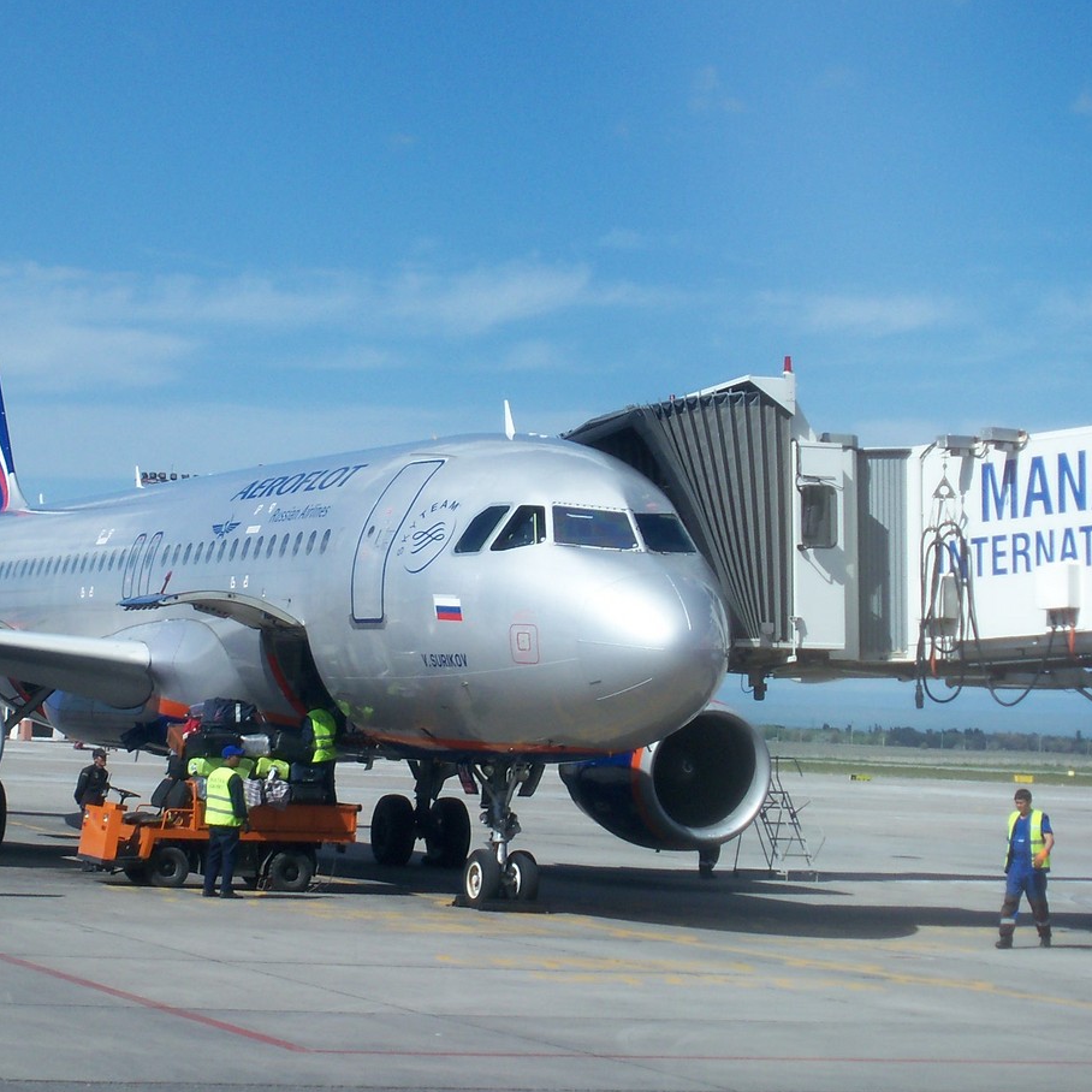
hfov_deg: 18.5
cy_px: 489
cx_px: 255
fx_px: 3319
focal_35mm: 93
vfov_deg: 18.7
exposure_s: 1/200
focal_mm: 11.2
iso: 80
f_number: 4.7
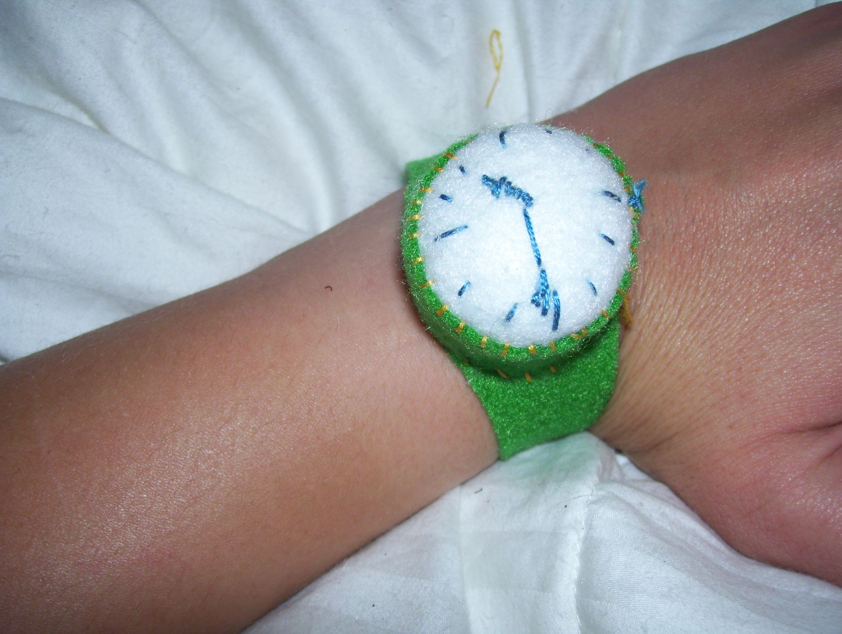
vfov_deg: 39.7
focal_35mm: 36
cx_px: 421
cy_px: 317
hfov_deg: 51.3
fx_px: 877
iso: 80
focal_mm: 6
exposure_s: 1/60
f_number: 2.7
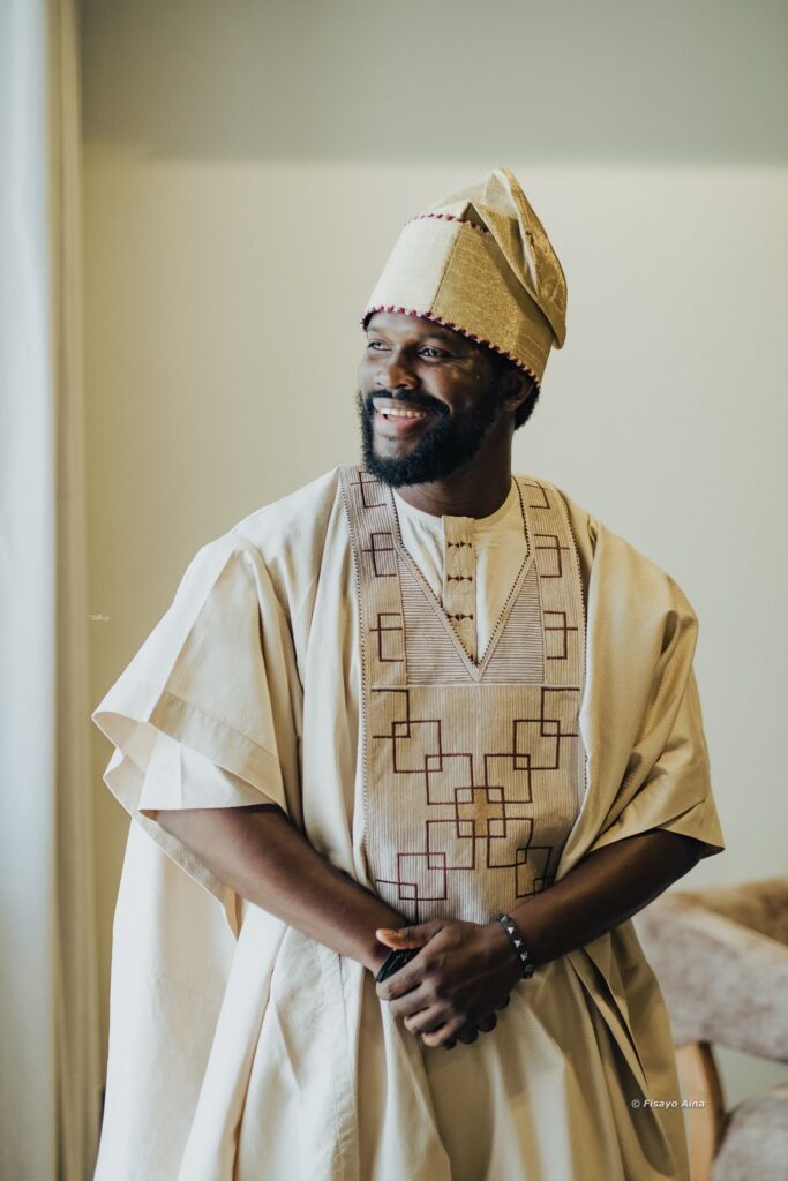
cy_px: 590
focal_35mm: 84
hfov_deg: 16.3
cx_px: 394
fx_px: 2757
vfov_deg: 24.2
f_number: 1.4
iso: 400
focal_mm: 56
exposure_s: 1/250
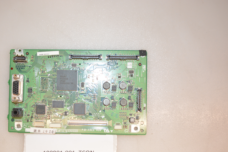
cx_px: 85
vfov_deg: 28.5
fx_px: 298
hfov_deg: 41.6
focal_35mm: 47
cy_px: 99
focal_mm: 24
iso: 1000
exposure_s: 1/200
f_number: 4
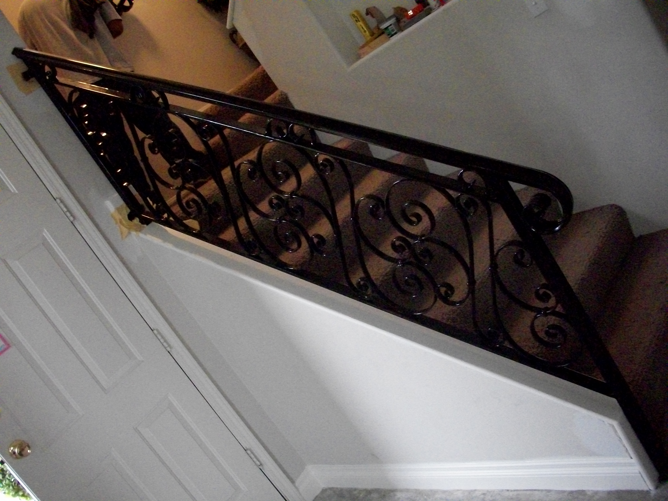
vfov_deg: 40.7
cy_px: 250
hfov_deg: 52.6
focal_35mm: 35
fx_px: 675
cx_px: 334
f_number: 3.1
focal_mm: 6.3
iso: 800
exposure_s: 1/50
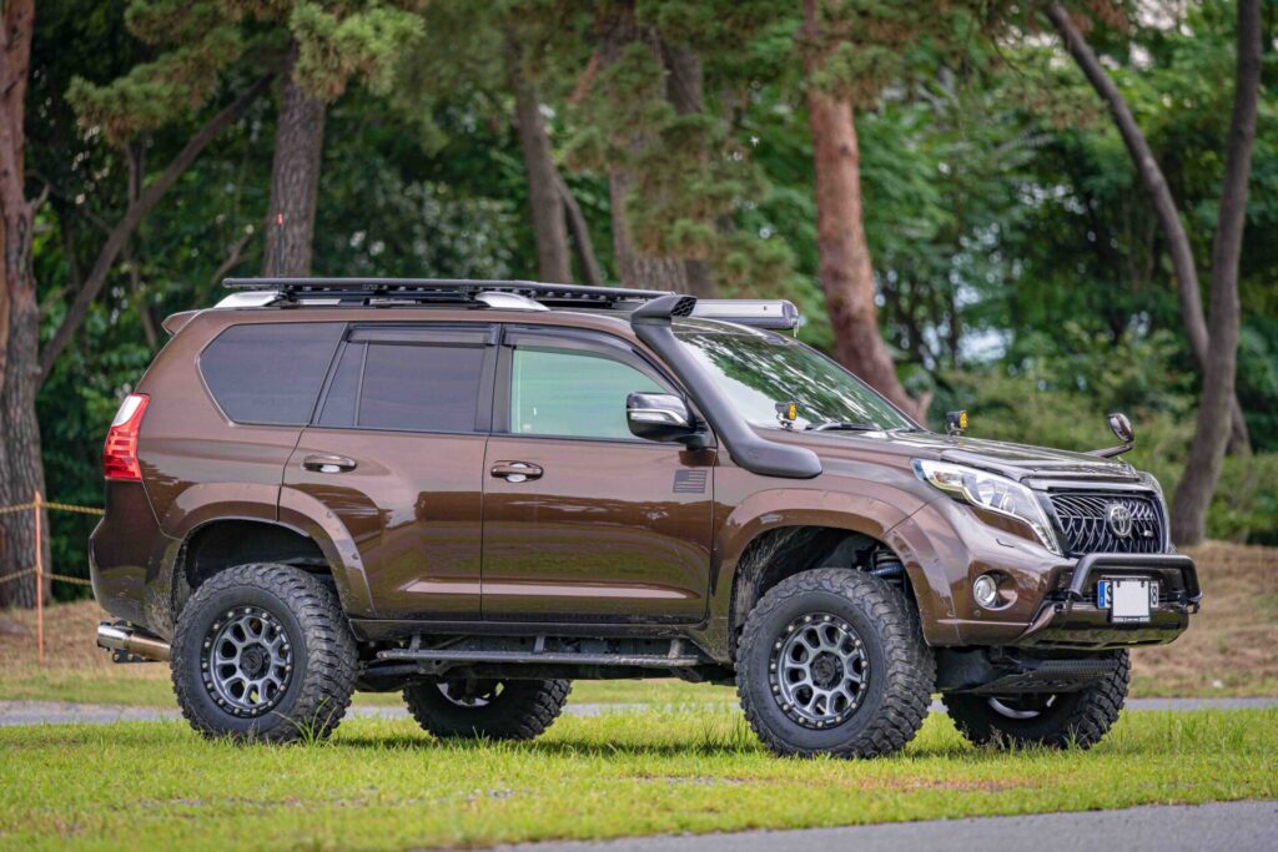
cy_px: 426
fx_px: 7101
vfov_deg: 6.9
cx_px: 639
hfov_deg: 10.3
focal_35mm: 200
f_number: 2.8
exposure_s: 1/100
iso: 160
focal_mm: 200
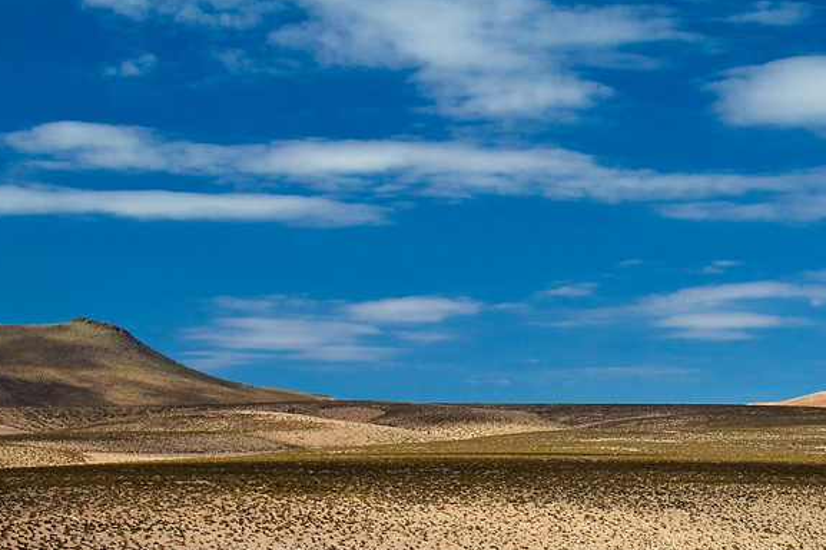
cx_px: 752
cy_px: 400
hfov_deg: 16.7
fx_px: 2775
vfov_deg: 11.3
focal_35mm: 121
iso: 400
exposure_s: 1/320
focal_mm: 29
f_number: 9
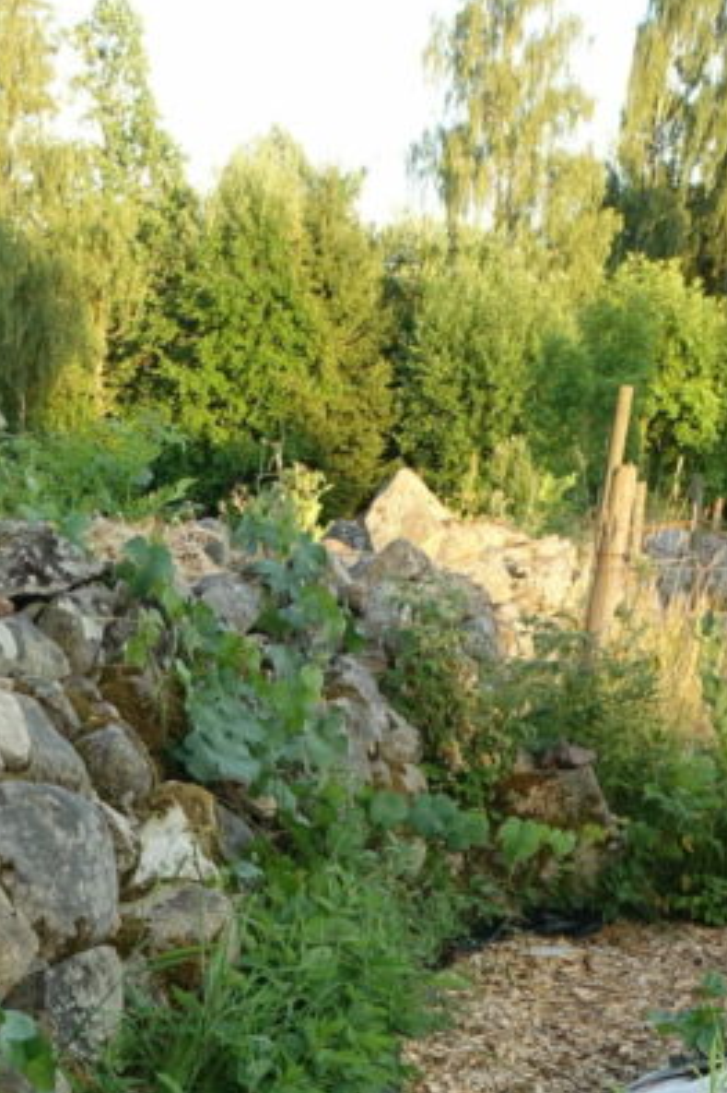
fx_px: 2213
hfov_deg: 18.5
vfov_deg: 23.1
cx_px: 160
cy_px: 1583
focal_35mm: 73
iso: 125
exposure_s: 1/80
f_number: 5
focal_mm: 8.8
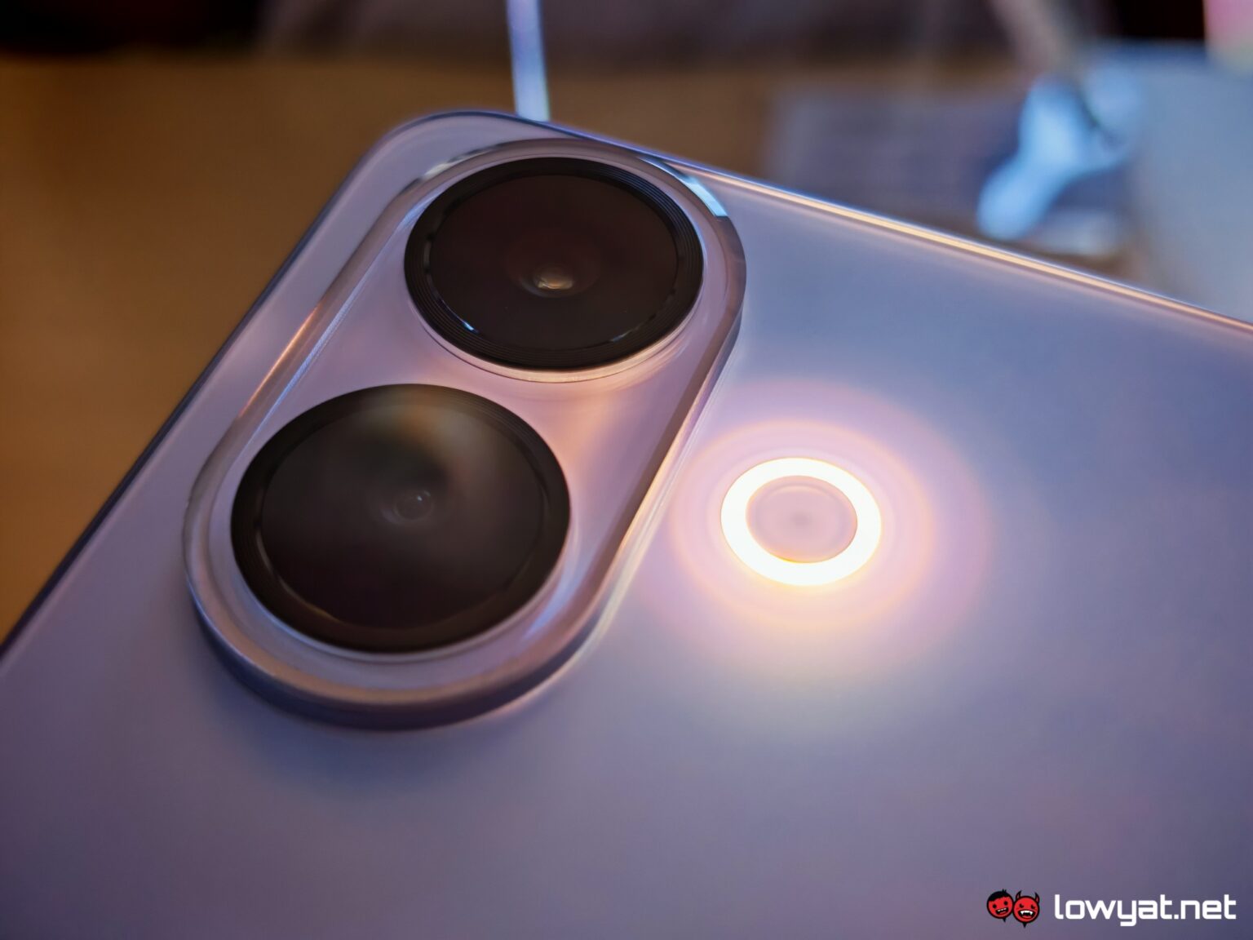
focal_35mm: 46
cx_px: 626
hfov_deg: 41.2
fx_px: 1665
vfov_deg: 31.5
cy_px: 470
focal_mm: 5.4
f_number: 1.6
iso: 50
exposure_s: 1/270
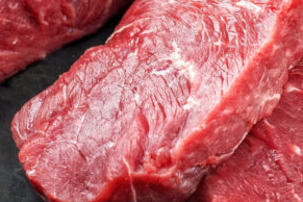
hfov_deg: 11.7
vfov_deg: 7.7
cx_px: 110
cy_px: -32
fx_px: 1481
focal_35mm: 176
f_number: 8
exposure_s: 1/160
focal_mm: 50
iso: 100
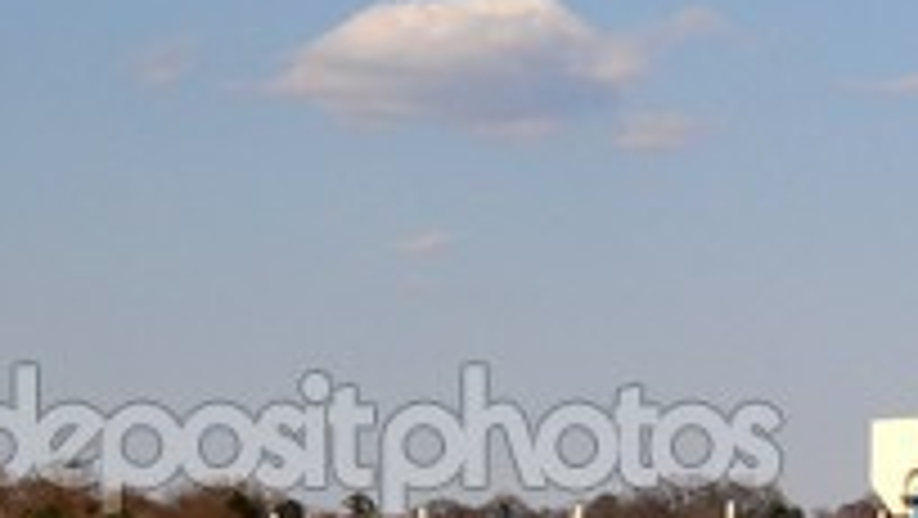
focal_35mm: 205
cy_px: 441
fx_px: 4993
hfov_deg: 9.6
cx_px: 1980
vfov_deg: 5.9
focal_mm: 26
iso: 200
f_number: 9
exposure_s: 1/320
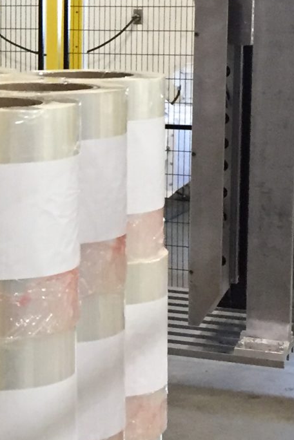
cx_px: -210
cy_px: 114
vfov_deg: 18.0
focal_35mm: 113
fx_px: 1383
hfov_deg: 11.4
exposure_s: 1/30
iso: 200
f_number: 2.2
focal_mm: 4.15
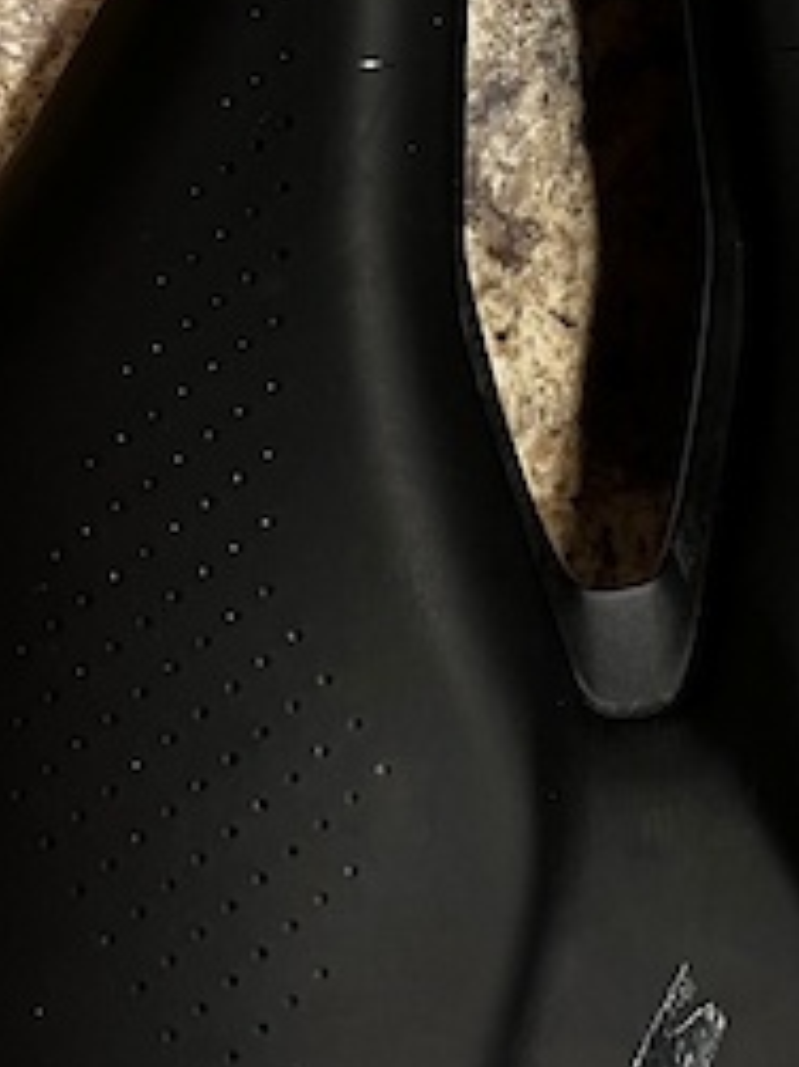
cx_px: 701
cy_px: 208
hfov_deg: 17.5
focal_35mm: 83
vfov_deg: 23.2
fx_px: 2557
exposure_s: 1/60
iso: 160
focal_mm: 5.7
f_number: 1.5
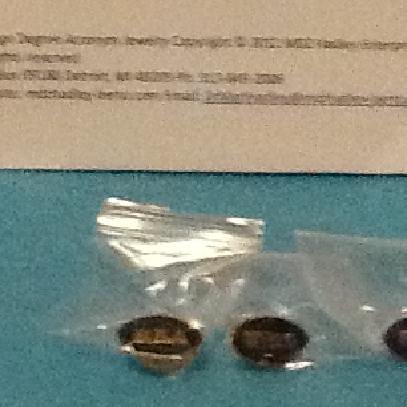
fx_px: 1623
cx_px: 329
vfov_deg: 13.6
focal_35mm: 122
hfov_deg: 14.2
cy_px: -162
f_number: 2.4
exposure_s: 1/20
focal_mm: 2.03
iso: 400
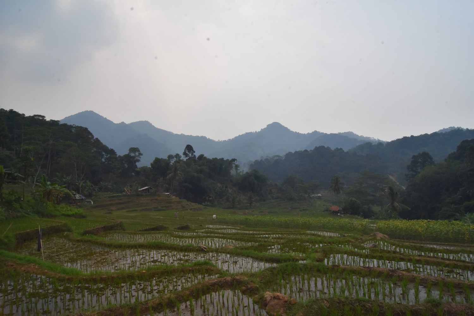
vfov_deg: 67.4
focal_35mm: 18
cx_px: 237
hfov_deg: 90.0
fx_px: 237
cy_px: 158
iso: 1000
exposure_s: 1/1000
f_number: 16
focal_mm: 12
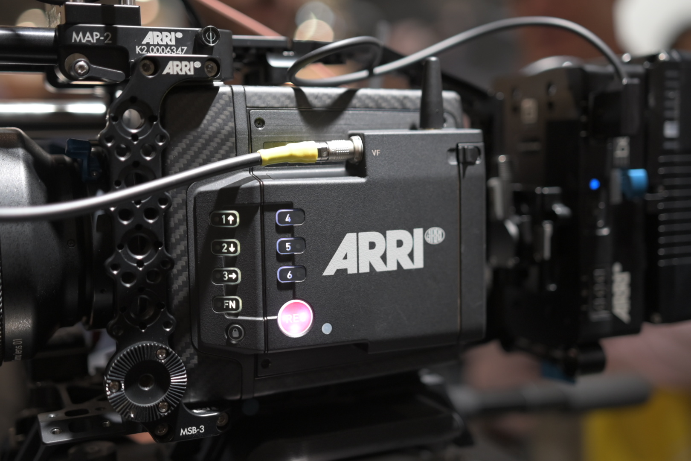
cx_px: 346
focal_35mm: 45
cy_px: 230
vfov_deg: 29.9
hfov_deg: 43.6
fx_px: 864
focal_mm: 30
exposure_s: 1/320
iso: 800
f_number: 1.8
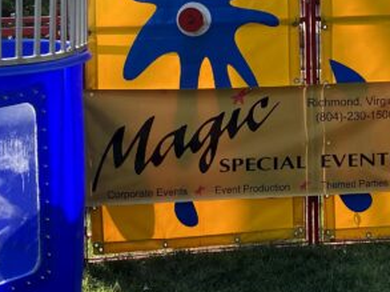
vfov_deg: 16.0
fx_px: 1024
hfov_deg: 21.2
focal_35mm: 91
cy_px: 25
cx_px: 326
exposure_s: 1/2571
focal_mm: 4.25
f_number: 1.8
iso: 32
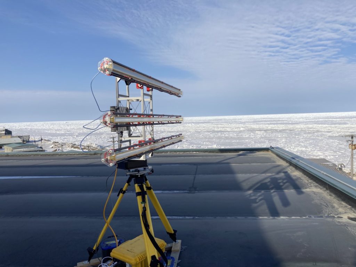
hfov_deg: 63.4
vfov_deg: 49.7
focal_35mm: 28
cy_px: 134
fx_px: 288
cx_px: 178
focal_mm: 3.99
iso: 25
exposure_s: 1/4425
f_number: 1.8
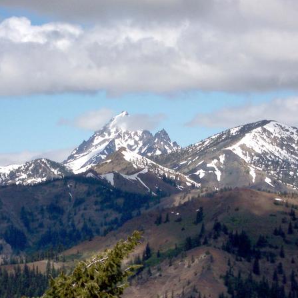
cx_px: 146
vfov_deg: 10.2
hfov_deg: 10.2
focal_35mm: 171
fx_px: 1665
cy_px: 149
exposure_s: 1/750
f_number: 9.5
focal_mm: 22.4
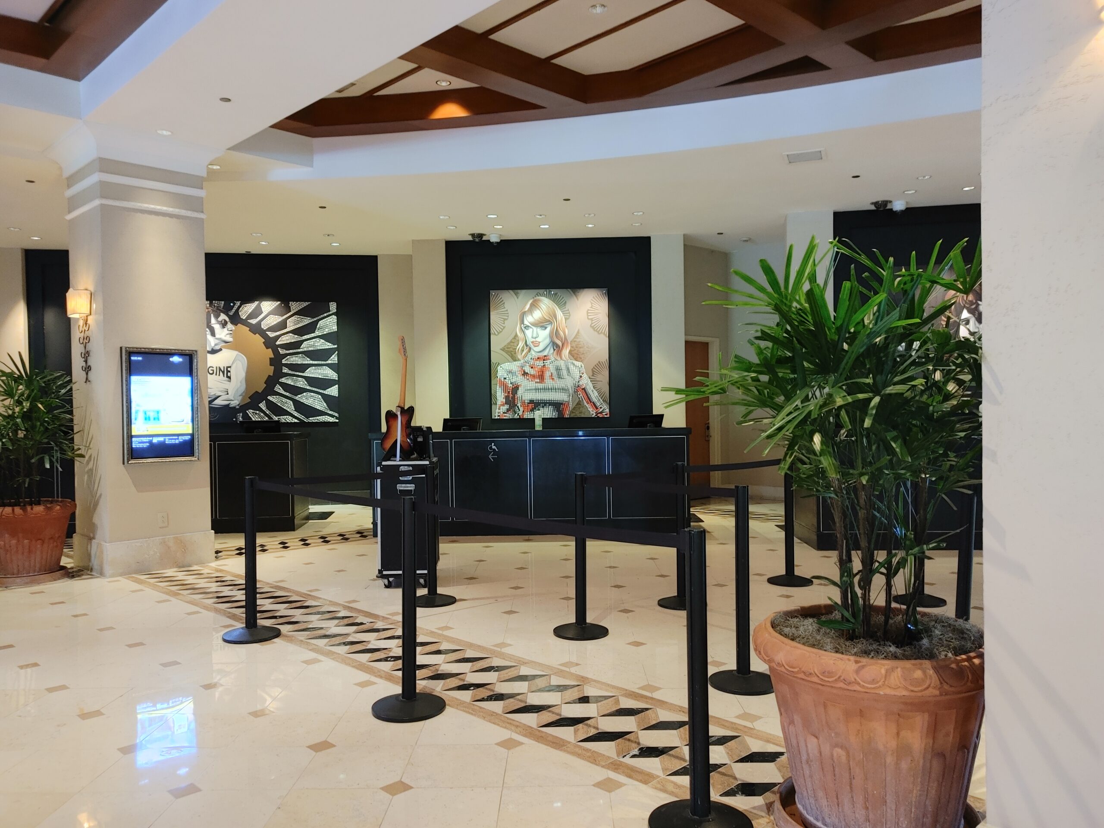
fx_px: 829
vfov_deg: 53.1
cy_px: 414
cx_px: 552
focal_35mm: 26
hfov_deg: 67.3
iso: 300
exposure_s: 1/17
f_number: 1.8
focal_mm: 5.58
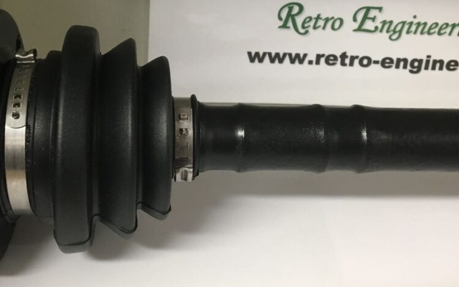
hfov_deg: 40.8
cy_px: 61
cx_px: 182
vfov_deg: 25.9
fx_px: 613
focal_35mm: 49
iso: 125
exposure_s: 1/33
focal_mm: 4.15
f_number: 2.2
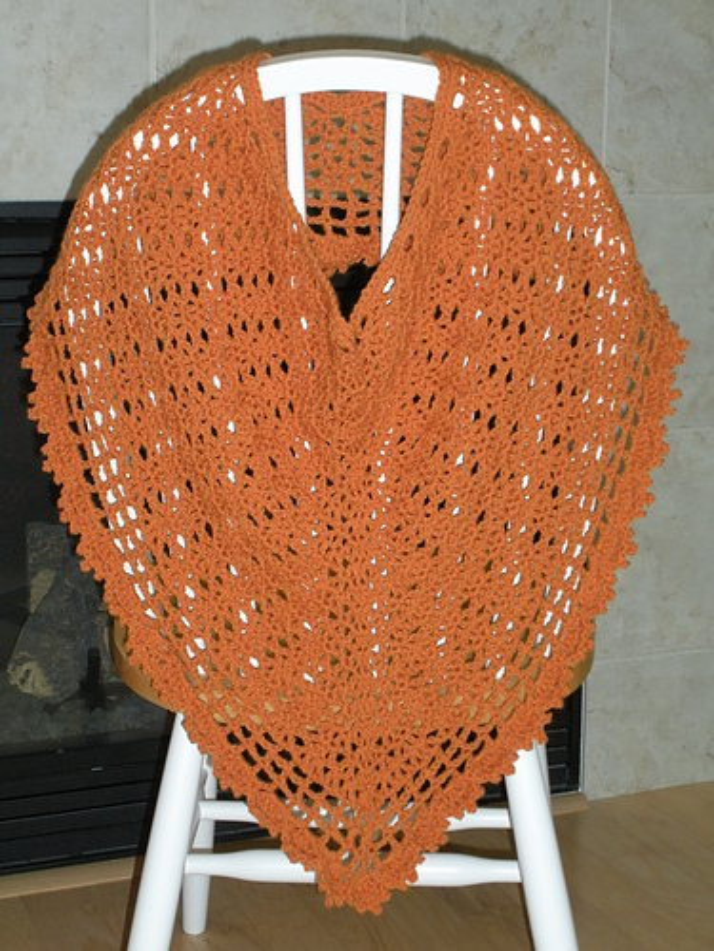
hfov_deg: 23.7
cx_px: 357
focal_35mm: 62
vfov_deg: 31.2
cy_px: 476
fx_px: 1705
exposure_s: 1/125
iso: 400
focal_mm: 11.2
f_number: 4.6
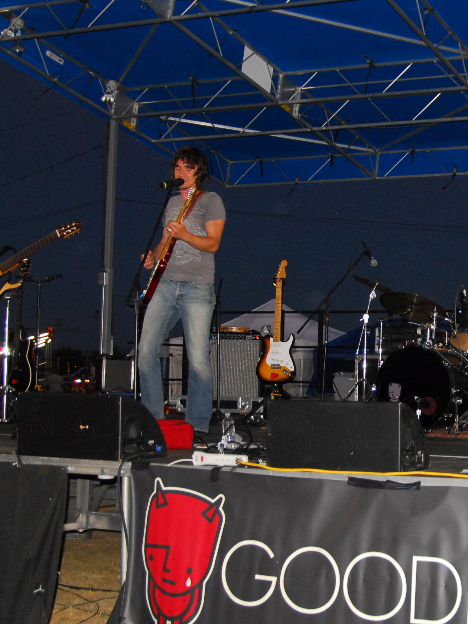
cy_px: 284
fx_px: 1172
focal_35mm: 65
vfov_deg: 29.8
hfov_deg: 21.9
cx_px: 452
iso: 800
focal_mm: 24
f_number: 4.5
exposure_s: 1/60
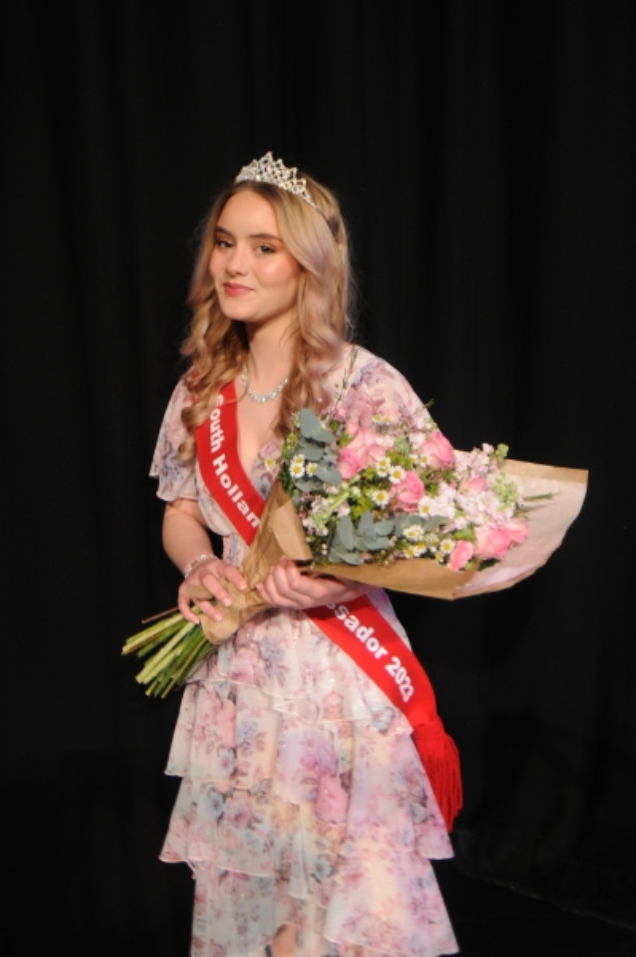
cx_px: 318
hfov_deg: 36.8
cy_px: 478
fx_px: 956
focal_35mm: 36
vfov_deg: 53.2
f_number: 3.5
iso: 400
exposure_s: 1/25
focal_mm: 24
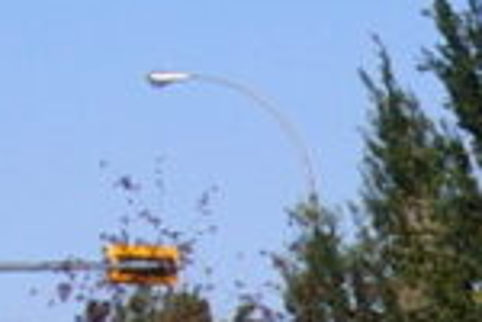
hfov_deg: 5.4
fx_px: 4734
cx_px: 1584
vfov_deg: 3.8
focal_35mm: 354
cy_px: 728
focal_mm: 33
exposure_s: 1/250
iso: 200
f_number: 11
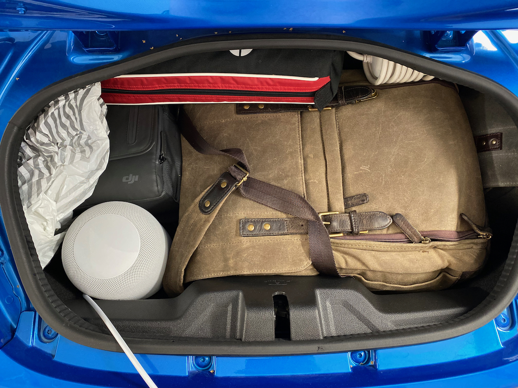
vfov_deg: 53.1
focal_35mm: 26
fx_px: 389
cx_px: 259
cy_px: 194
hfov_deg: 67.3
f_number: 1.8
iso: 400
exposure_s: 1/33
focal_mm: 4.25
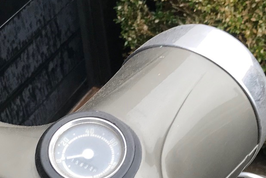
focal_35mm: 95
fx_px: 702
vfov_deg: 14.2
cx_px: 110
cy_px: 165
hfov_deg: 21.4
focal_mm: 3.99
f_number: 1.8
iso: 32
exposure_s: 1/88
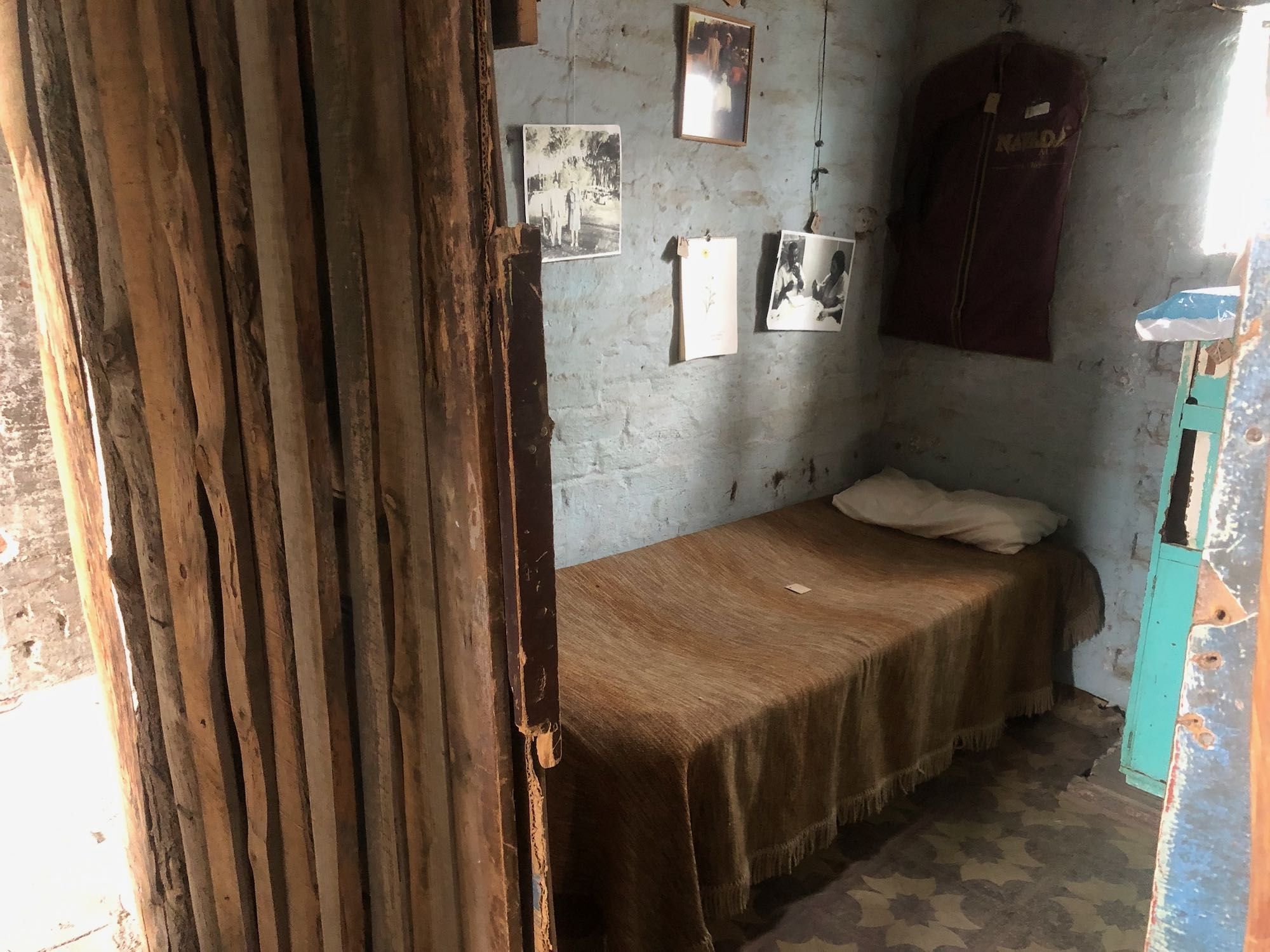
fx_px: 1027
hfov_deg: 63.4
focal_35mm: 28
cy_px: 476
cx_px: 635
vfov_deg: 49.7
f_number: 1.8
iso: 80
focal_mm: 4
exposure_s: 1/5
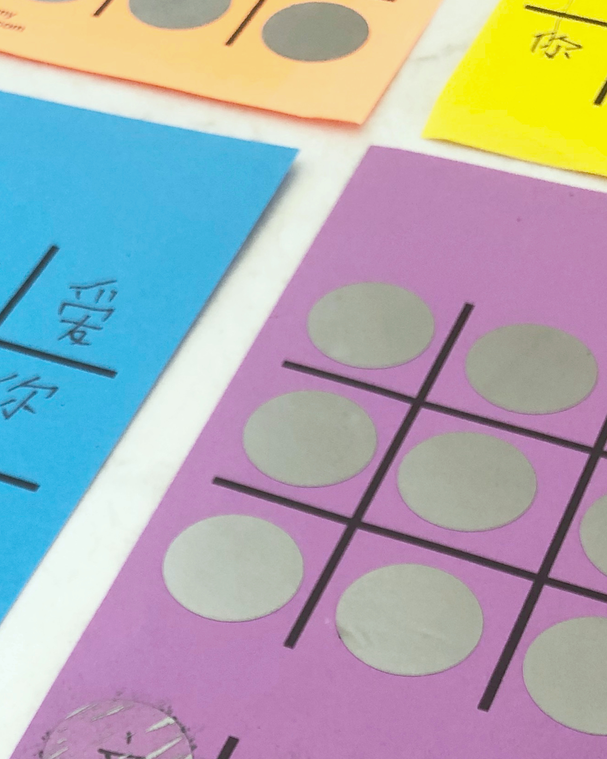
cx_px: 142
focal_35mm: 67
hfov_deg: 22.6
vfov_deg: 25.9
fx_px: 1505
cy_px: 855
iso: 25
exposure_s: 1/30
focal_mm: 4
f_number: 1.8
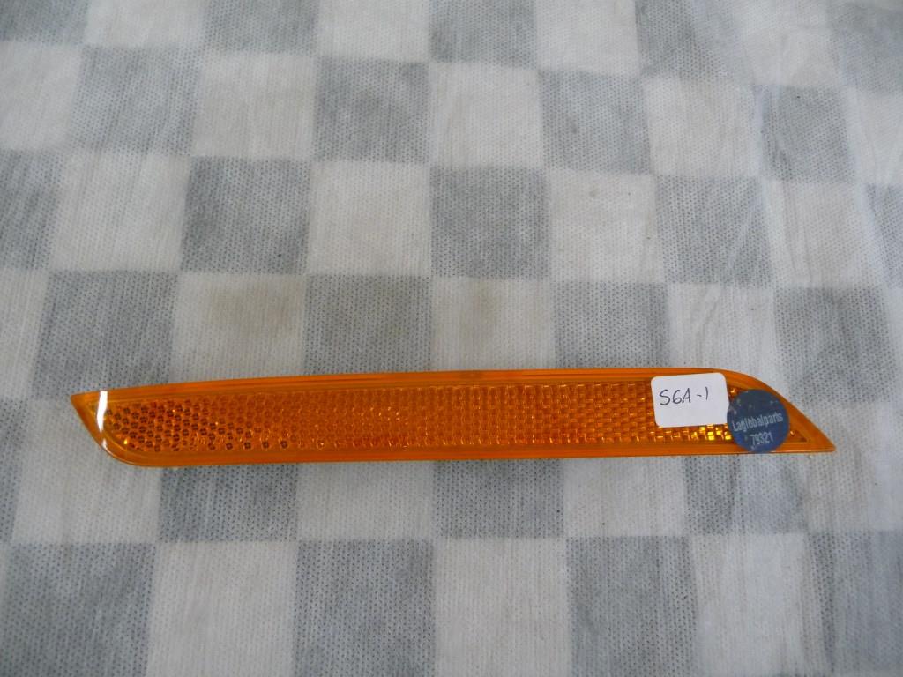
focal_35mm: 28
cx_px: 452
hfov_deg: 63.4
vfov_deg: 49.7
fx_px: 730
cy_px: 338
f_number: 3.3
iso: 320
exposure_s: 1/30
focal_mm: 4.7
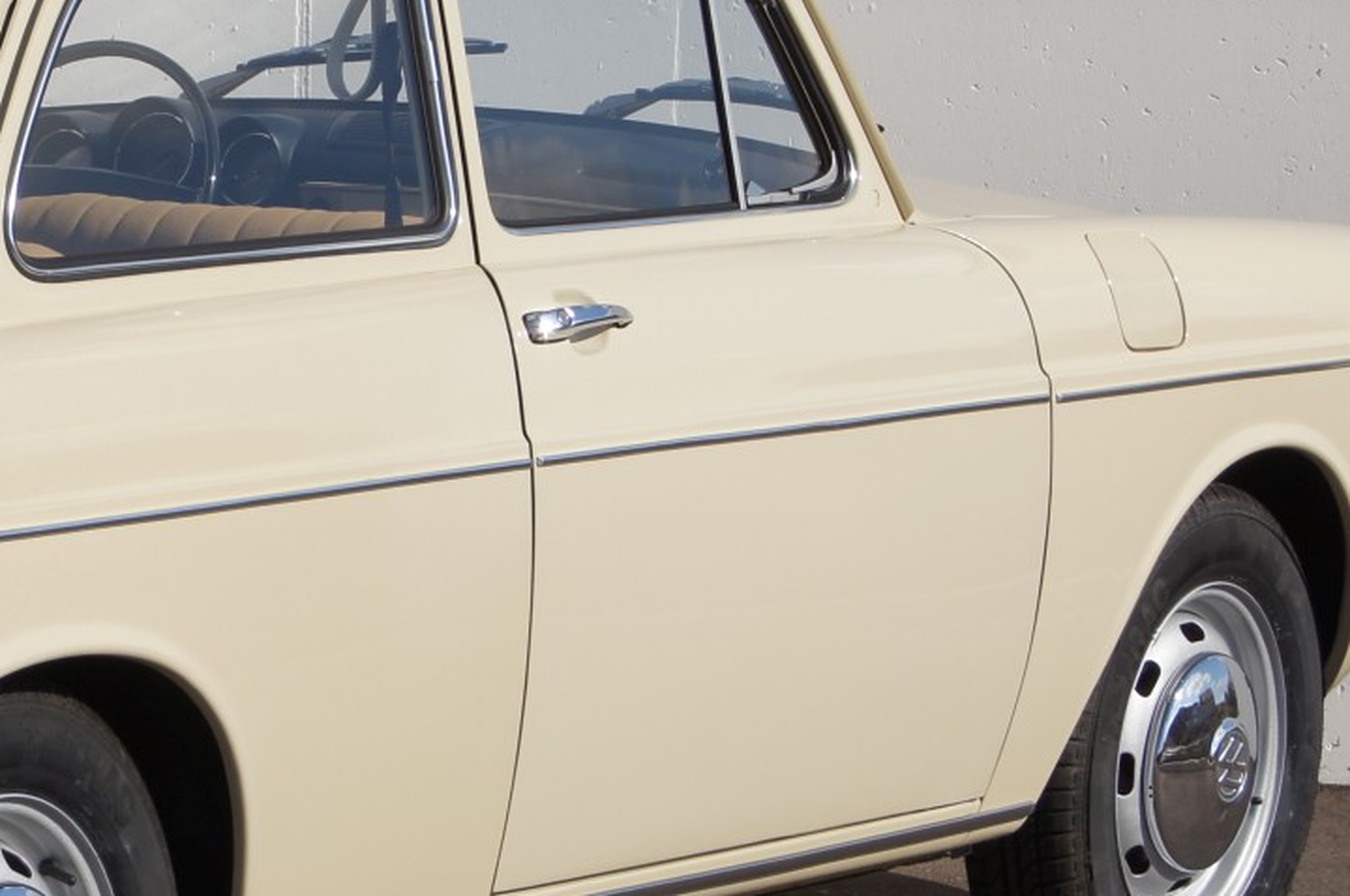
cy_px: 392
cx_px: -172
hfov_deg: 10.2
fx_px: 7490
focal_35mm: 200
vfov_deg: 6.8
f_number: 9
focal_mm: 50
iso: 100
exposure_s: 1/400
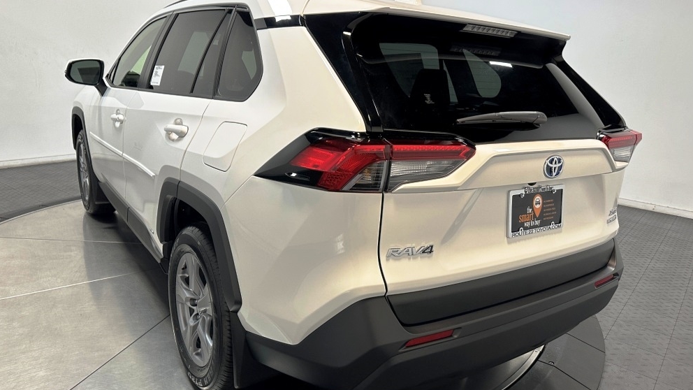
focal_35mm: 27
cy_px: 218
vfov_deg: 42.8
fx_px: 496
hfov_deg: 69.9
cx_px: 353
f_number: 1.78
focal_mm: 6.86
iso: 200
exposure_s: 1/60
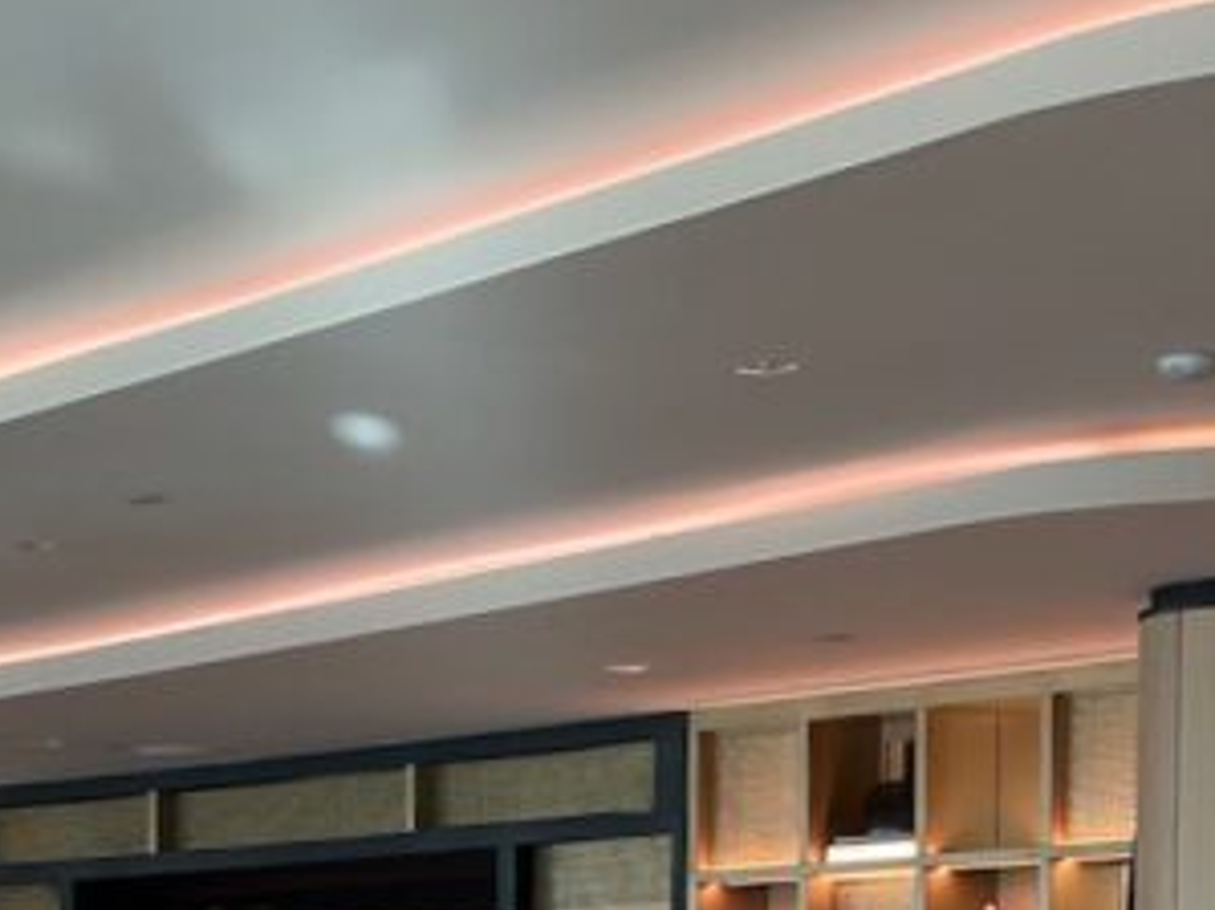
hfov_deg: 21.6
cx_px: 163
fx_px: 3123
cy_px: 1379
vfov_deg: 15.3
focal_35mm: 89
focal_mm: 4.2
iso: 100
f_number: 1.6
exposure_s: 1/111
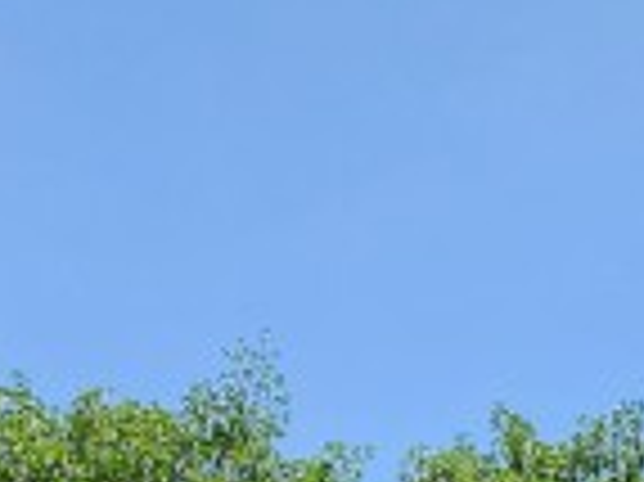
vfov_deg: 7.8
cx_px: 1531
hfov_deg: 10.4
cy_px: 1414
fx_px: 3067
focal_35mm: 165
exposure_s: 1/1215
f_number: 1.8
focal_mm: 5.4
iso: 20
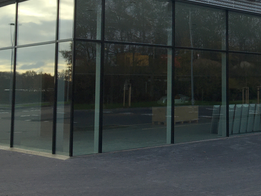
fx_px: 475
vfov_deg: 23.0
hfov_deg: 29.0
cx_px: 254
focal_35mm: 63
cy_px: 48
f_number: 2.2
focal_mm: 4.15
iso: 25
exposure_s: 1/754
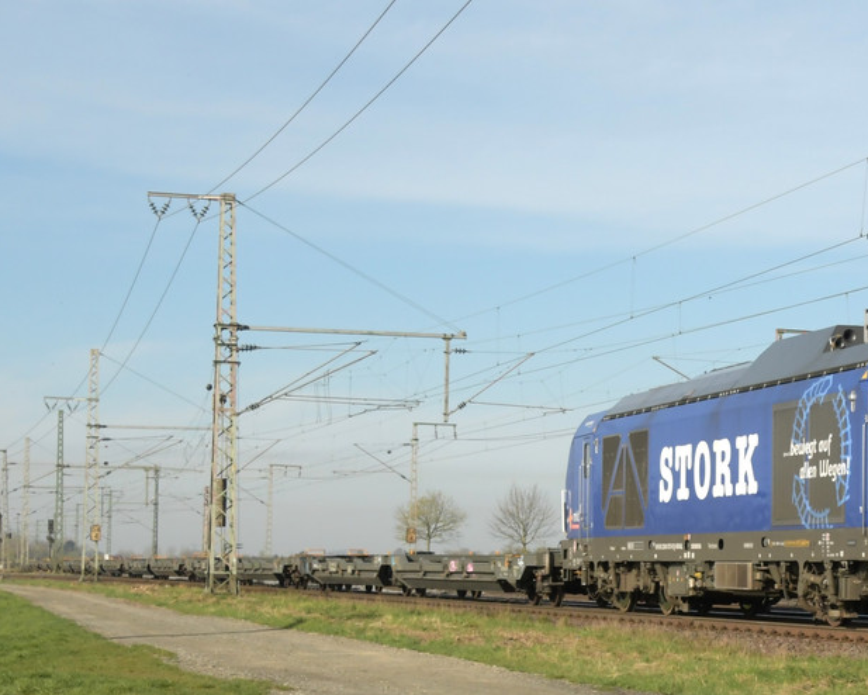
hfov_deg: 24.2
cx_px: 733
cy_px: 416
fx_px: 1979
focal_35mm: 77
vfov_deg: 19.9
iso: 640
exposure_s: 1/1250
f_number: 13
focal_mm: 28
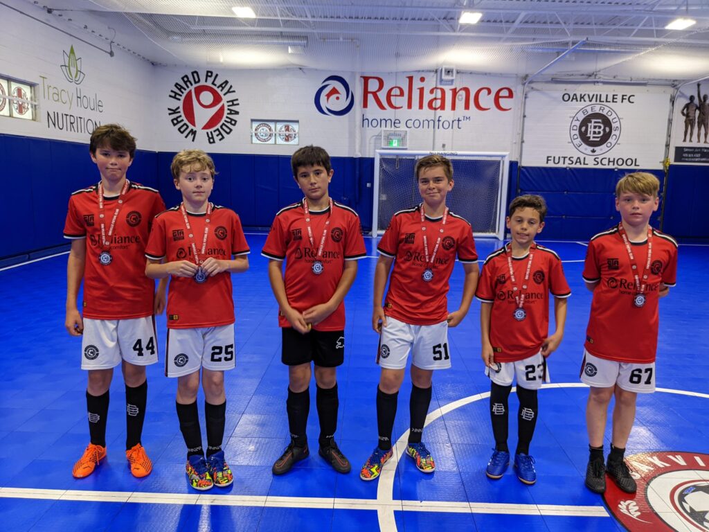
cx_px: 354
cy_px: 266
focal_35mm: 27
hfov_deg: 65.3
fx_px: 553
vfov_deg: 51.4
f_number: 1.73
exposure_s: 1/24
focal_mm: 4.38
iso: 56
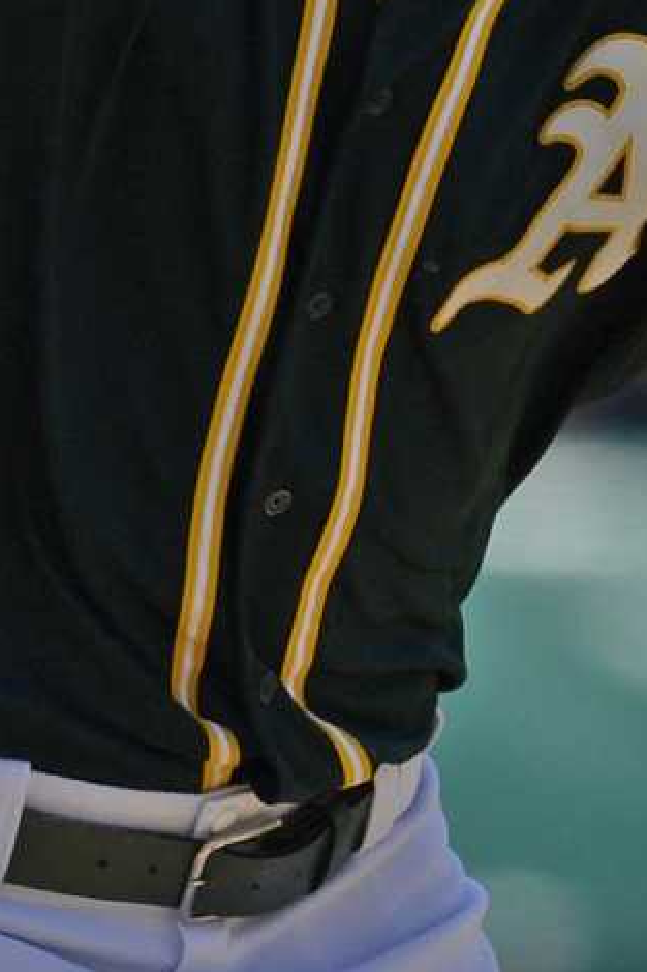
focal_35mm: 1743
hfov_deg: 0.8
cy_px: 778
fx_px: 47019
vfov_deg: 1.2
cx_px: 216
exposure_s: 1/6400
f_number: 4
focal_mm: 400
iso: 500
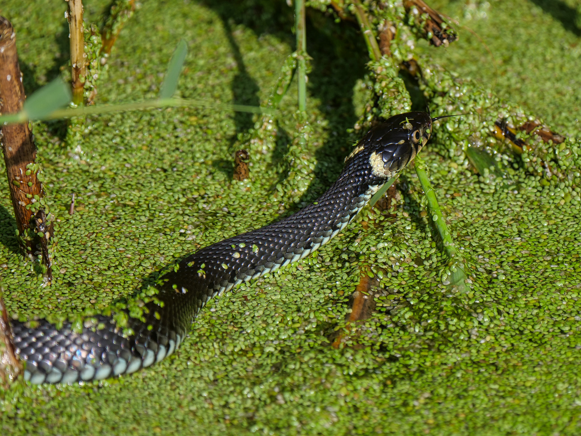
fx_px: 13424
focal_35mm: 800
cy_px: 218
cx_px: 290
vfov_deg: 1.9
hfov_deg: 2.5
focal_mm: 400
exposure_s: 1/640
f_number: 6.3
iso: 200
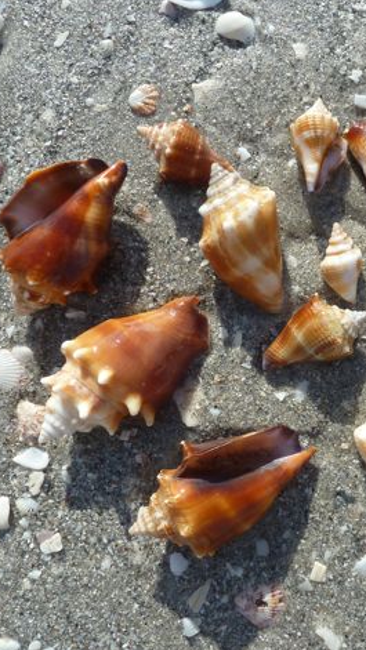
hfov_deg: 30.9
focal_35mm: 37
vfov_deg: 54.0
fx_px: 638
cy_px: 326
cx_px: 309
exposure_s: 1/400
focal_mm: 4.1
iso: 80
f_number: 4.5
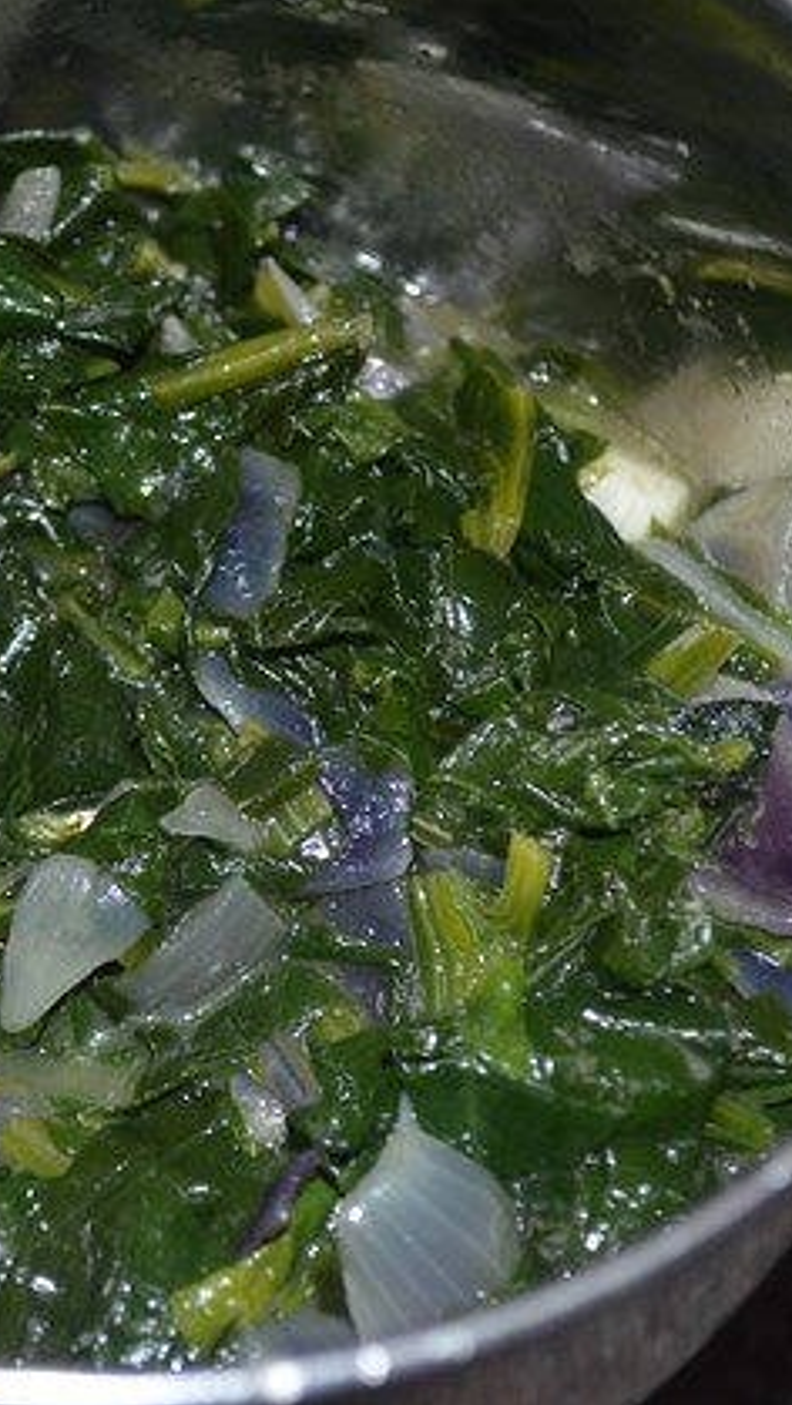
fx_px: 3394
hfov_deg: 13.2
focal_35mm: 91
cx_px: 57
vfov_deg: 23.4
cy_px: 704
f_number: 5
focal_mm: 38
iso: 1600
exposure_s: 1/60
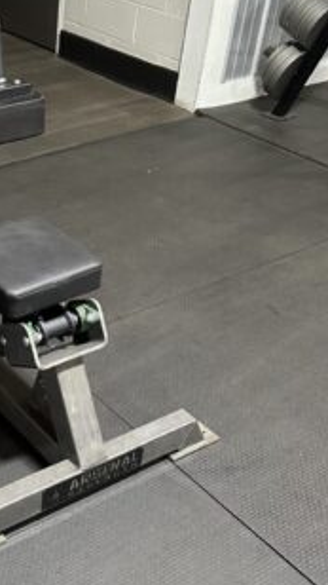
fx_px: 789
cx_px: -2
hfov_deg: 22.5
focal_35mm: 51
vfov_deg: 40.5
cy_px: 334
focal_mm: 6.86
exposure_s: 1/60
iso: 500
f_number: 1.78
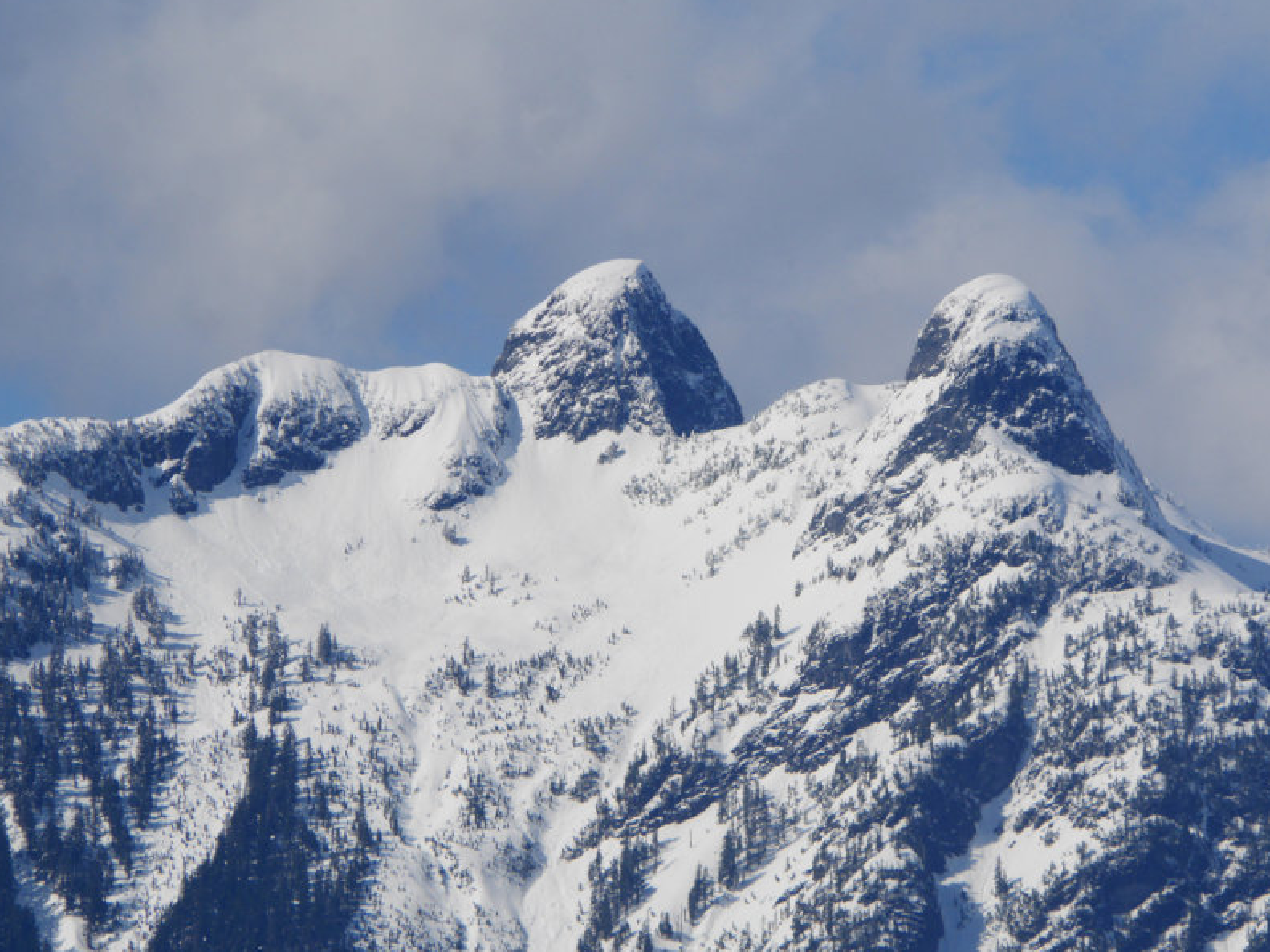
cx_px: 758
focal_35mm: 506
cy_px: 451
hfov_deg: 3.9
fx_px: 18561
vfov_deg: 2.9
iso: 200
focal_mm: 200
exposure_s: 1/500
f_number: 14
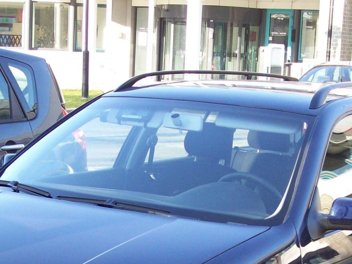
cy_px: 277
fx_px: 966
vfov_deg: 15.2
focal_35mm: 95
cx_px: 157
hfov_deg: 20.7
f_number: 3
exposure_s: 1/111
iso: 80
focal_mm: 7.6
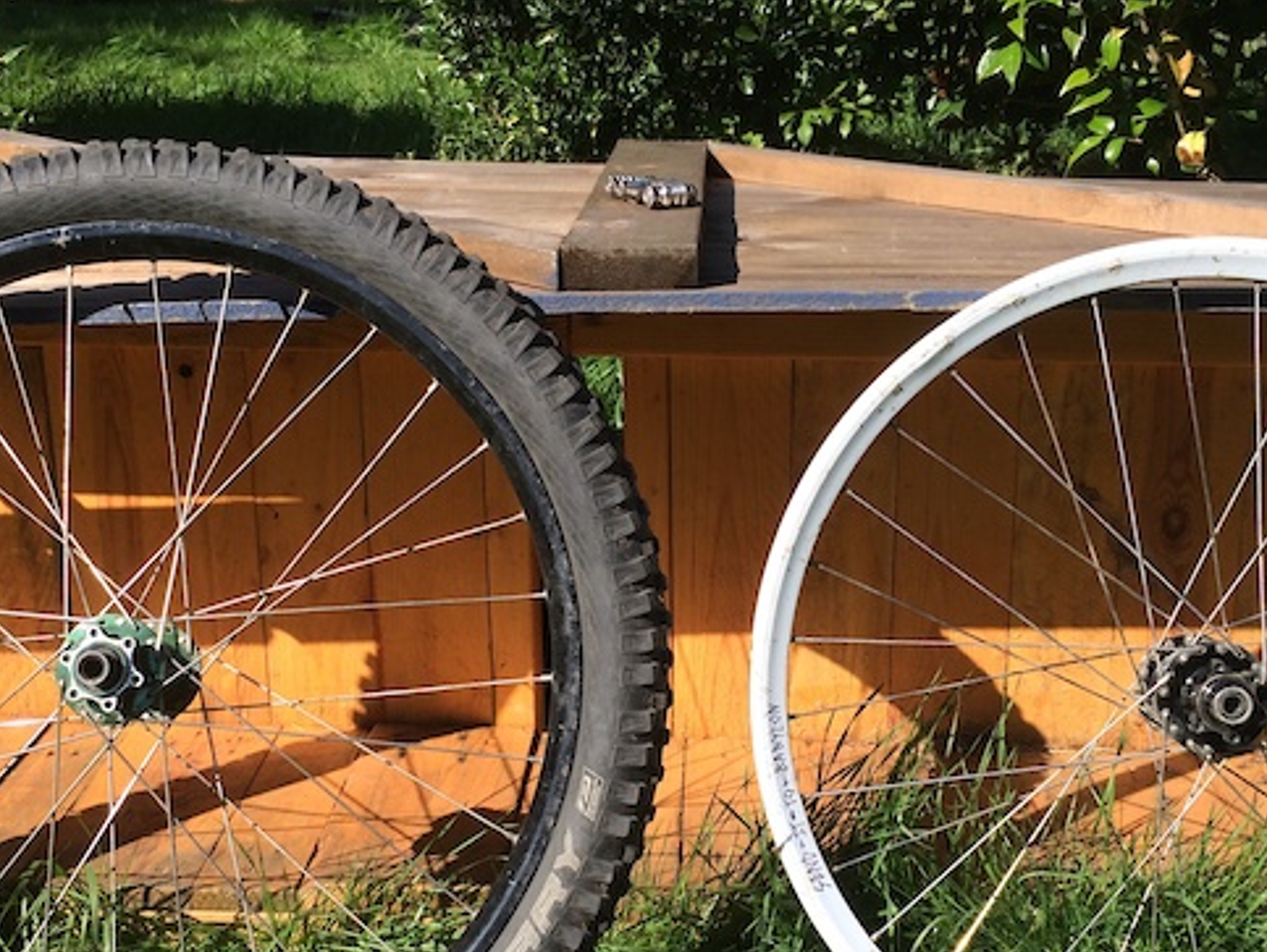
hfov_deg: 39.6
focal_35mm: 48
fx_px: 1758
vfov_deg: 30.2
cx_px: 658
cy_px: 559
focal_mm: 4.15
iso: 32
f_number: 2.2
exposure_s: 1/1414
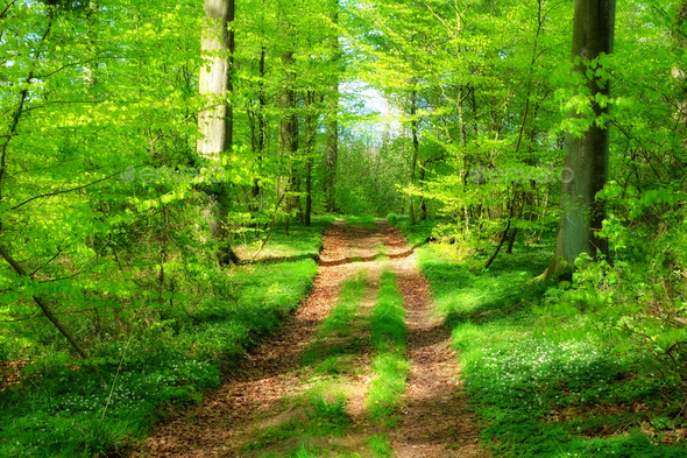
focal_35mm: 53
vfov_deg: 25.5
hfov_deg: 37.5
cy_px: 229
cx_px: 344
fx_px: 1011
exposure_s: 1/320
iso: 320
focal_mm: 35
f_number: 4.5
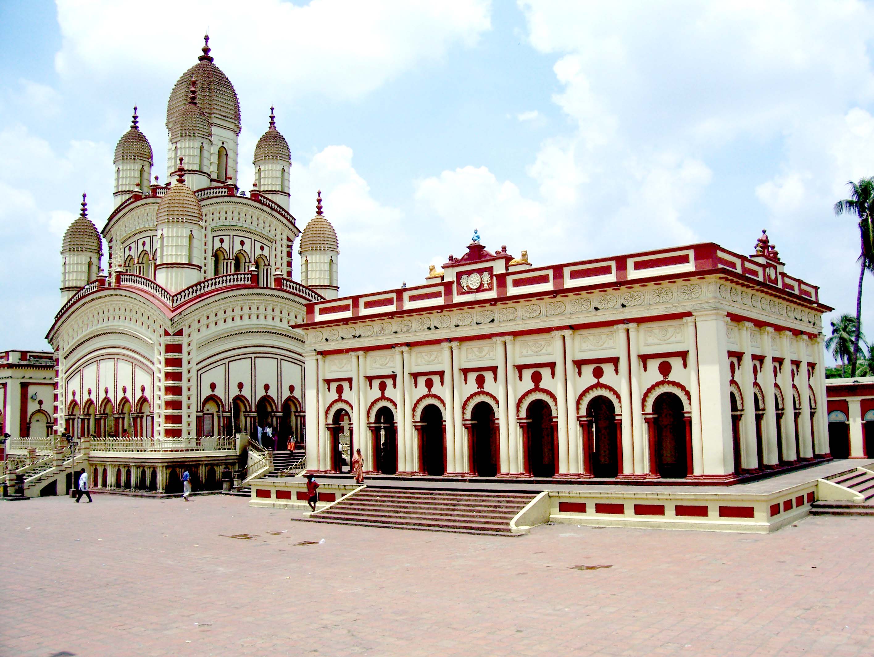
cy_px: 328
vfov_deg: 41.8
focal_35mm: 34
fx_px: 859
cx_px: 437
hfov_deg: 53.9
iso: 80
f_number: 5.1
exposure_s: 1/1000
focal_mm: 5.6
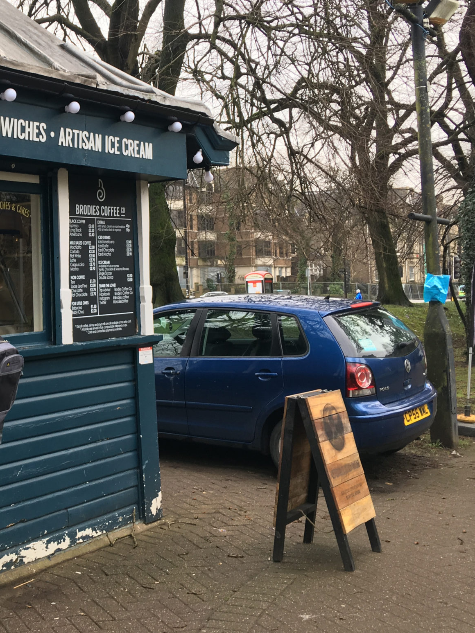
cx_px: 12
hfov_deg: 28.6
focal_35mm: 48
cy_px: 252
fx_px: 878
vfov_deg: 39.5
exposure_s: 1/100
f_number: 2.2
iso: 25
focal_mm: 4.15
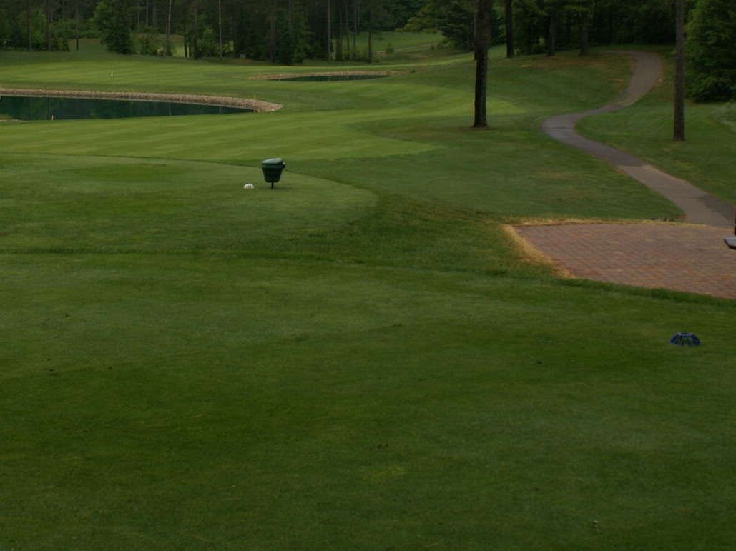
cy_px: 131
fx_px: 1488
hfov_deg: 27.4
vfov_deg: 20.8
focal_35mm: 70
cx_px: 177
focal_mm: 26
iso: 100
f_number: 8
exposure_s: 1/60
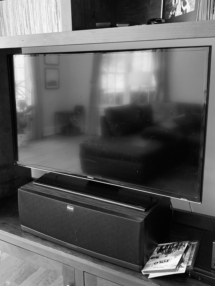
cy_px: 132
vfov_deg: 51.3
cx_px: 104
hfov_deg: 39.7
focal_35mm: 36
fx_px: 298
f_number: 1.8
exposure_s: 1/40
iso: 400
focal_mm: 4.25
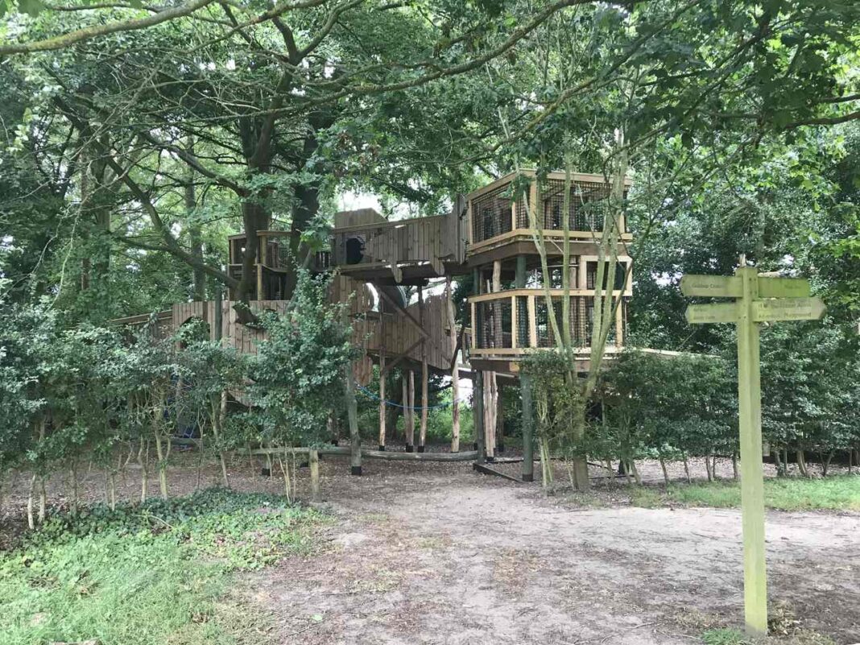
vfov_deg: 49.7
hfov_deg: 63.4
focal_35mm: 28
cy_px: 322
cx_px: 430
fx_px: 696
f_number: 1.8
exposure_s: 1/33
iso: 32
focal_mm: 3.99
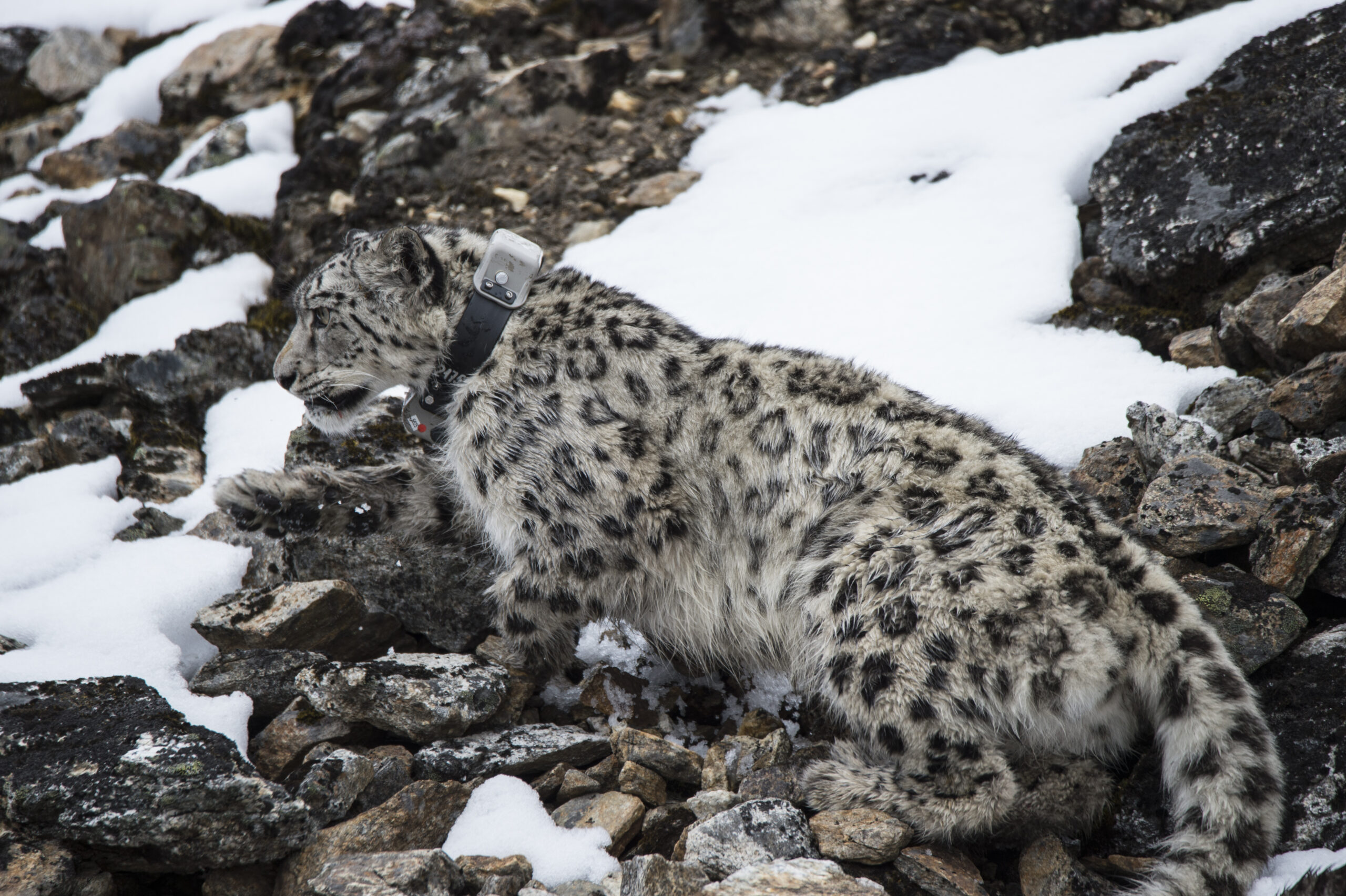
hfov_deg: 3.4
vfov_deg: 2.3
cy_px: 448
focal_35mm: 600
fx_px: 22421
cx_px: 673
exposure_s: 1/1000
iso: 400
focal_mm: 600
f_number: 6.3
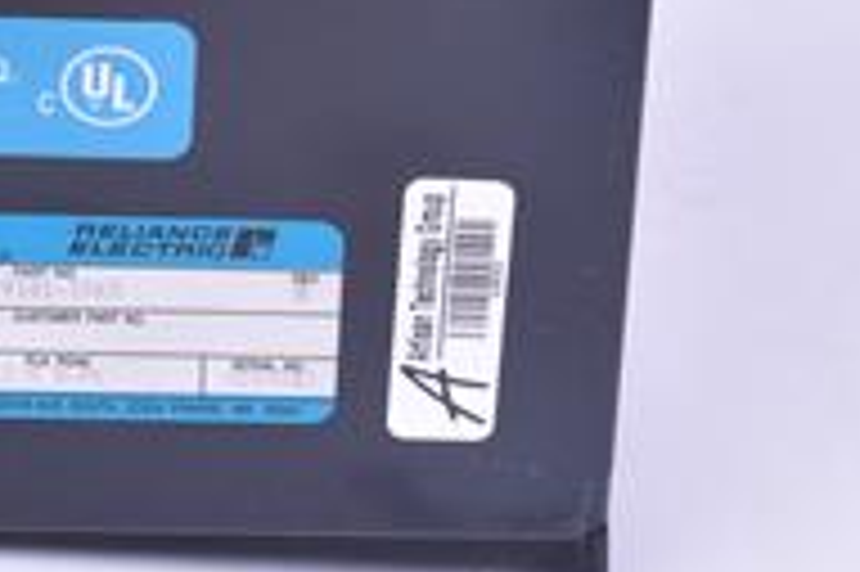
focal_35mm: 260
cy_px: 225
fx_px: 6195
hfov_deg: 7.9
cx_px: 518
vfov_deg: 5.3
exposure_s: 1/200
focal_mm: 55
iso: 200
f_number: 11
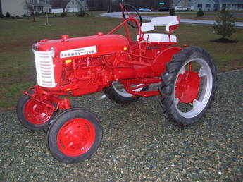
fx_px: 252
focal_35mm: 36
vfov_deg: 39.6
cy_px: 91
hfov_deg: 51.4
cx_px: 122
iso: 161
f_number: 2.7
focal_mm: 6
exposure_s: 1/60.1
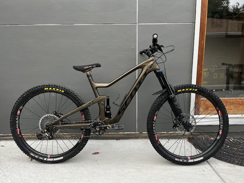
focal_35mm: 26
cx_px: 122
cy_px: 92
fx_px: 183
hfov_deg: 67.3
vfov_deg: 53.1
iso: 64
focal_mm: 5.1
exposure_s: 1/122
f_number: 1.6
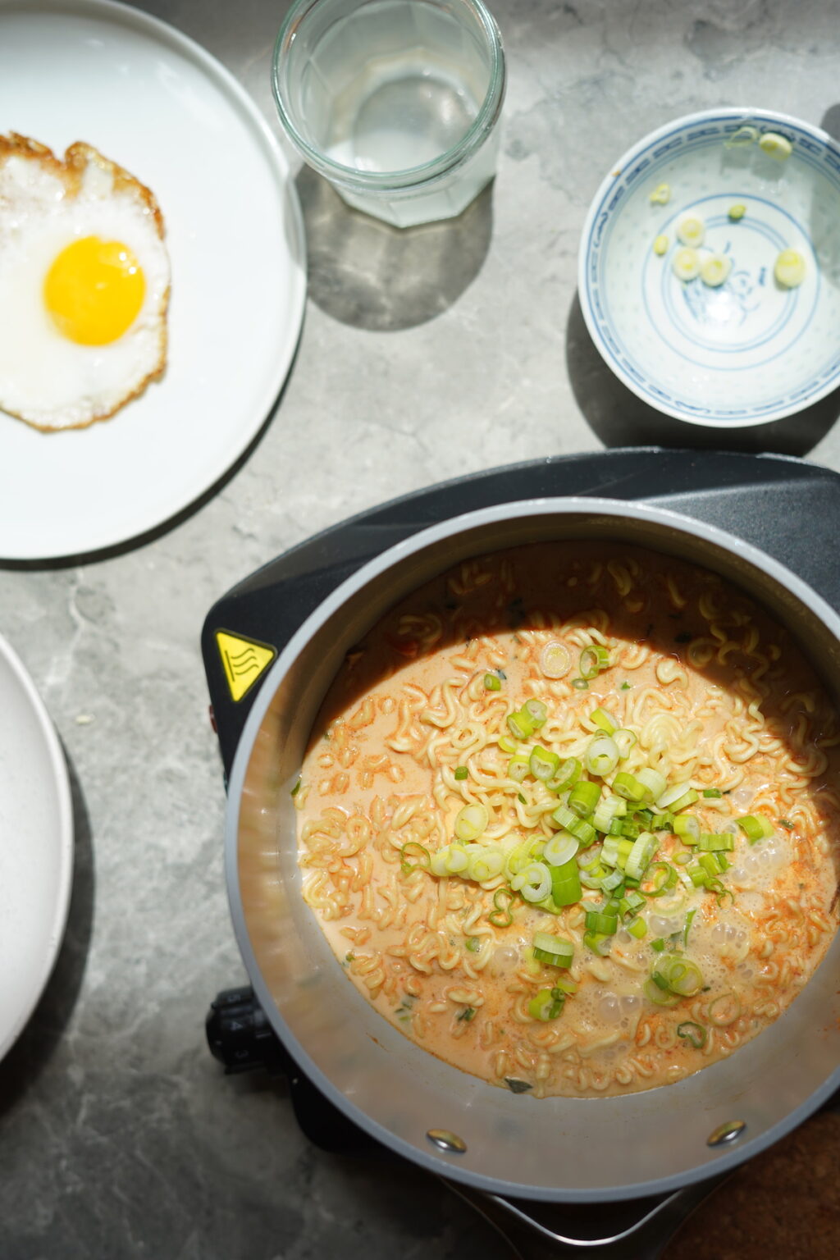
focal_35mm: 50
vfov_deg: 39.6
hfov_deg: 27.0
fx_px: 1750
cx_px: 420
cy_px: 630
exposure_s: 1/200
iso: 100
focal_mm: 50
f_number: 4
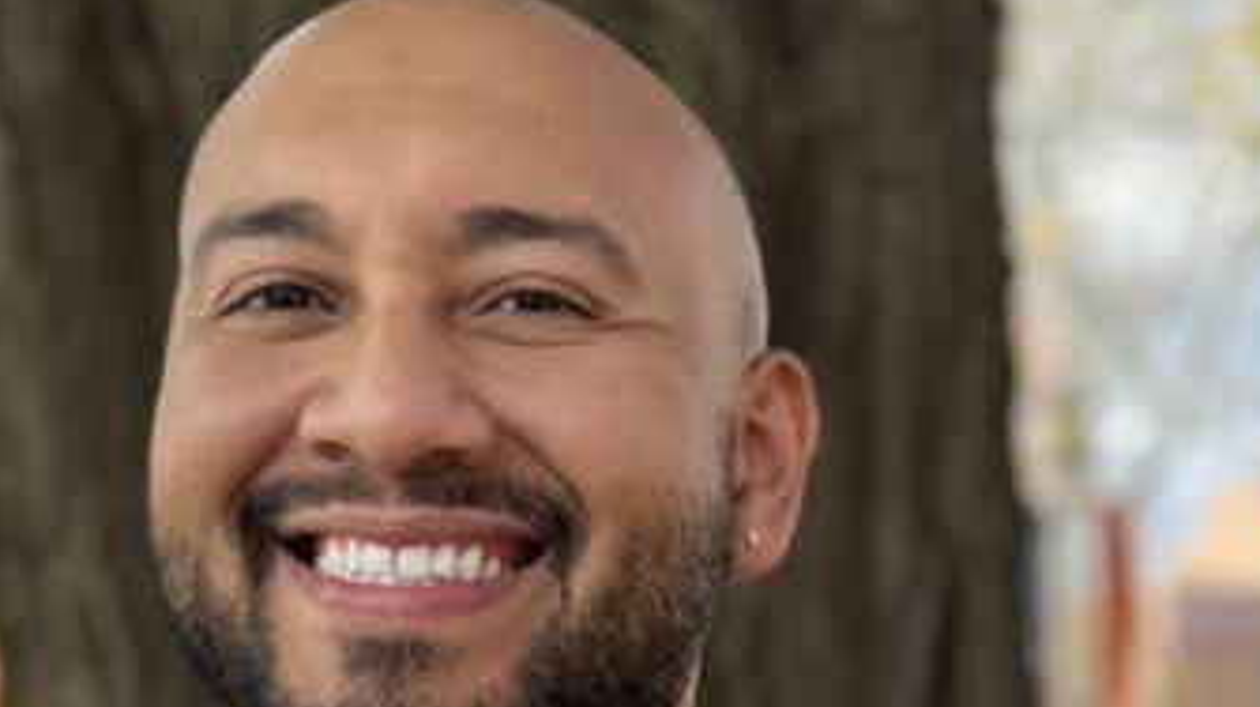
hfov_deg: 26.3
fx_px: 2671
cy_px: 1068
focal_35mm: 80
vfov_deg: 14.1
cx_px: 891
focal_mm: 6.76
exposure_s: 1/407
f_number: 1.78
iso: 80
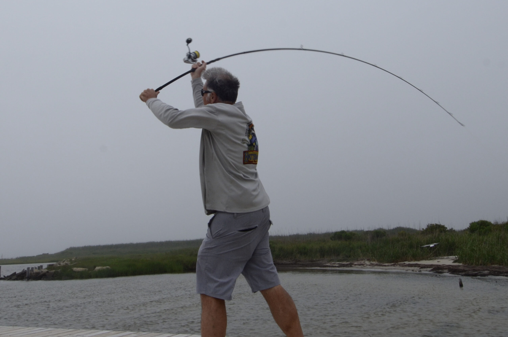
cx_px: 254
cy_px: 168
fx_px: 507
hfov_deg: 53.2
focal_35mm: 36
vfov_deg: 36.7
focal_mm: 24
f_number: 11
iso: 400
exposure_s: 1/500
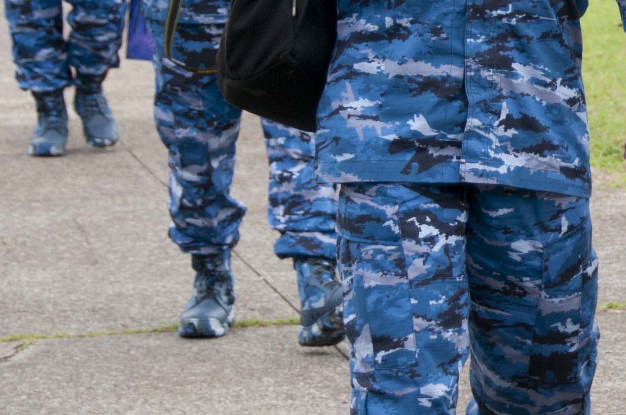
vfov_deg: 5.5
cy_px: 34
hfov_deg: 8.1
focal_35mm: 250
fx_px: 4341
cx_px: 827
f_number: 4.5
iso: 200
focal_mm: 48
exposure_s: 1/400
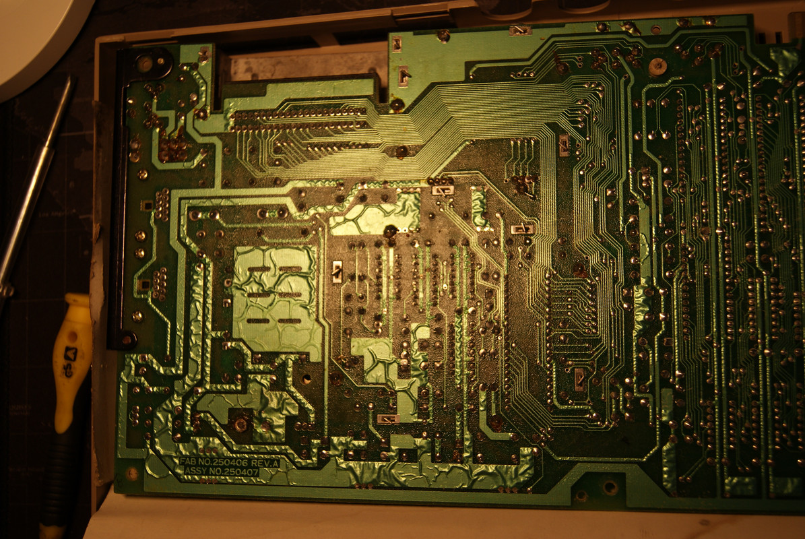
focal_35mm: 39
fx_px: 873
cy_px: 270
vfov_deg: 34.3
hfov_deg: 49.5
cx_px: 402
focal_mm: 26
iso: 160
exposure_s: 1/50
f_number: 4.5
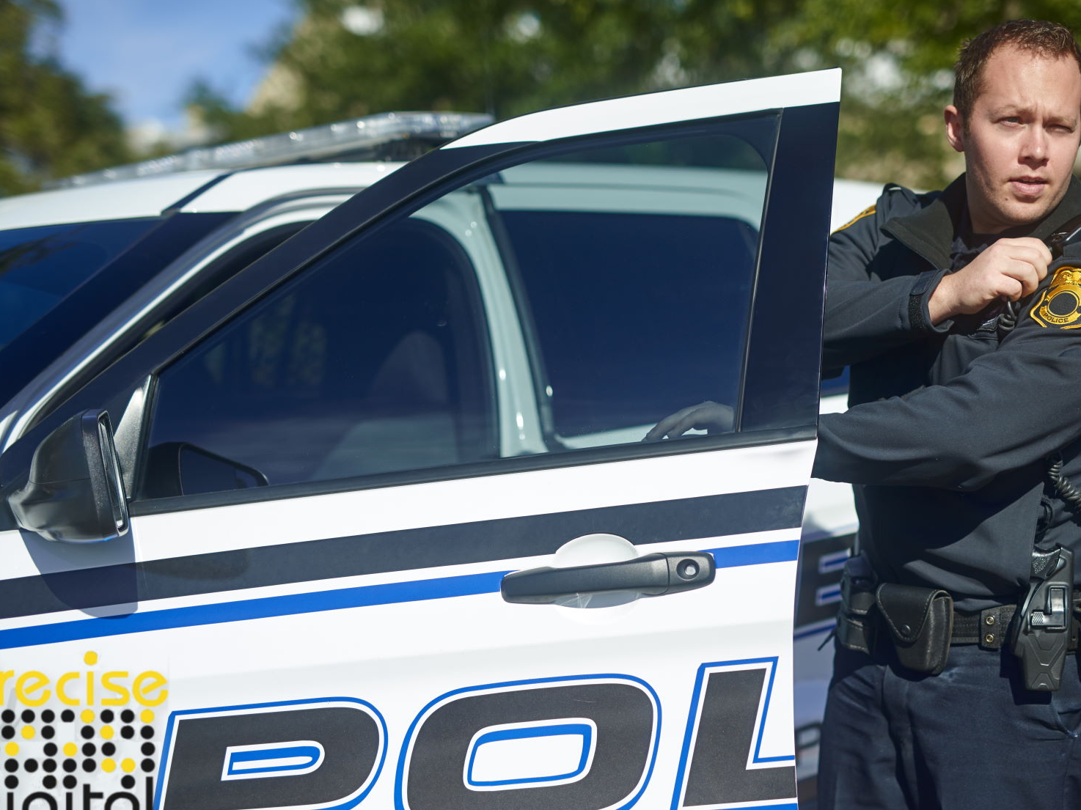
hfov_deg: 31.1
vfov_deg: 23.6
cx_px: 634
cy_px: 404
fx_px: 1936
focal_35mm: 62
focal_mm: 50
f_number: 1.8
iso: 200
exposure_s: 1/8000
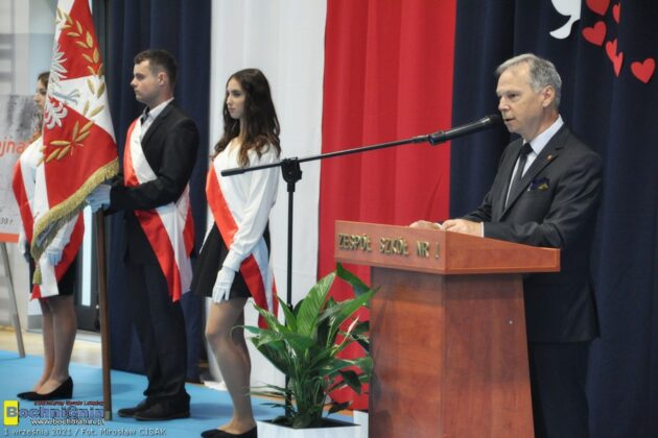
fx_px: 2879
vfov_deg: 8.7
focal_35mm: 158
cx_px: 329
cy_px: 219
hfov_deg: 13.0
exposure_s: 1/40
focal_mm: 105
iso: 1600
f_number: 5.6
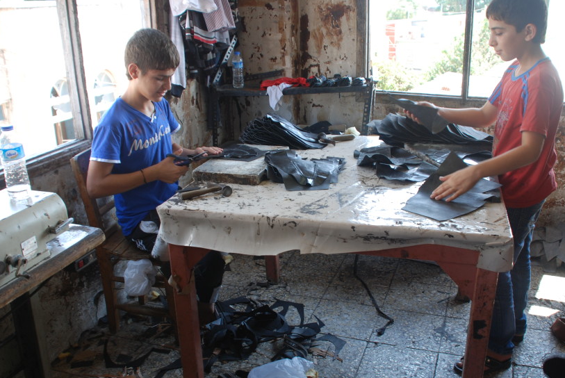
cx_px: 295
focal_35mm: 34
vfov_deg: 39.0
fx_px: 534
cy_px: 203
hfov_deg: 55.7
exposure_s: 1/50
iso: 200
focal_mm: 18
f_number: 3.5
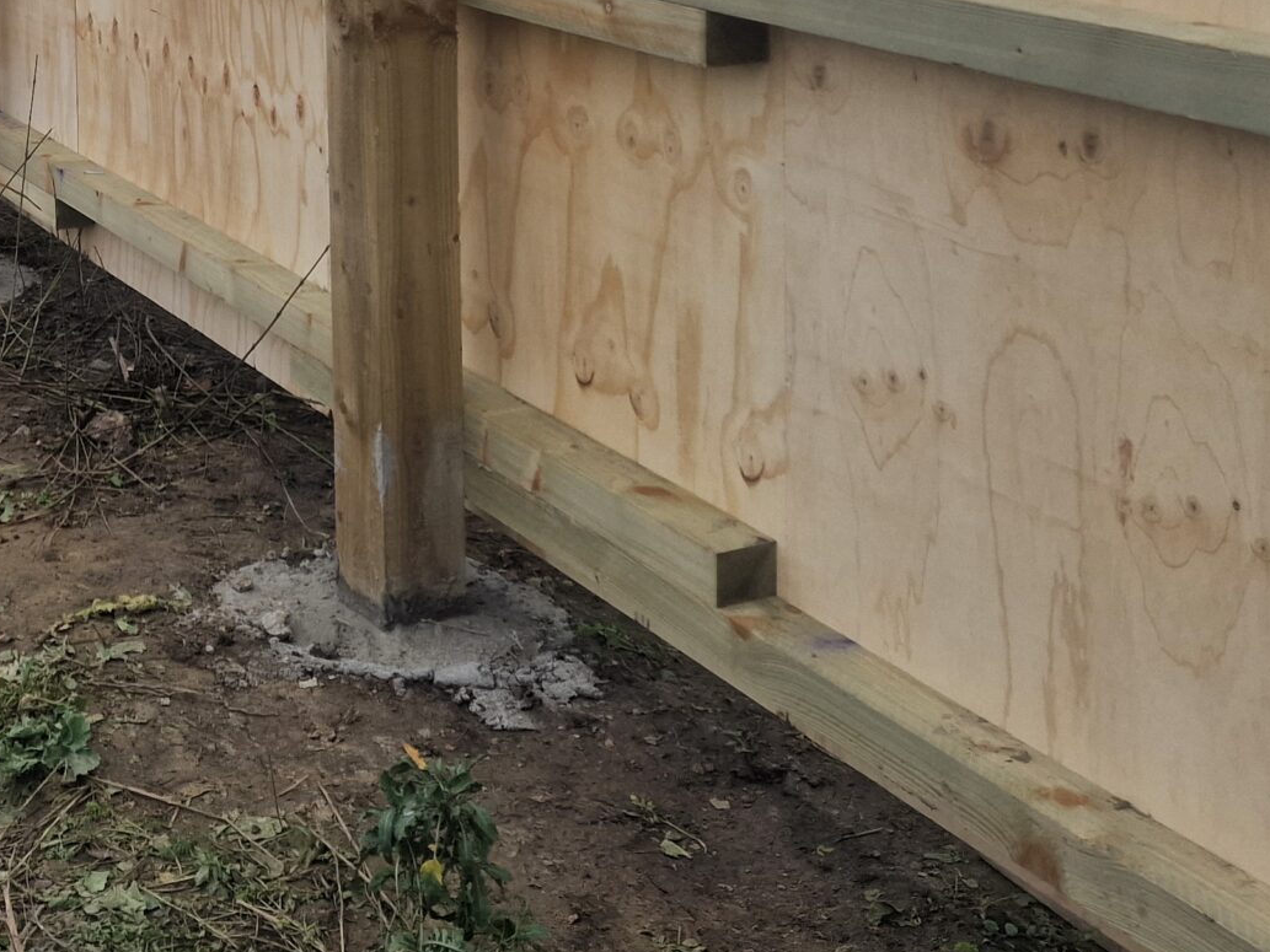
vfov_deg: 23.7
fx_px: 2091
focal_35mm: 57
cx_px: 25
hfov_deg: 31.4
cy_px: -141
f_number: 1.8
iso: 50
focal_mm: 6.4
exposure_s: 1/483
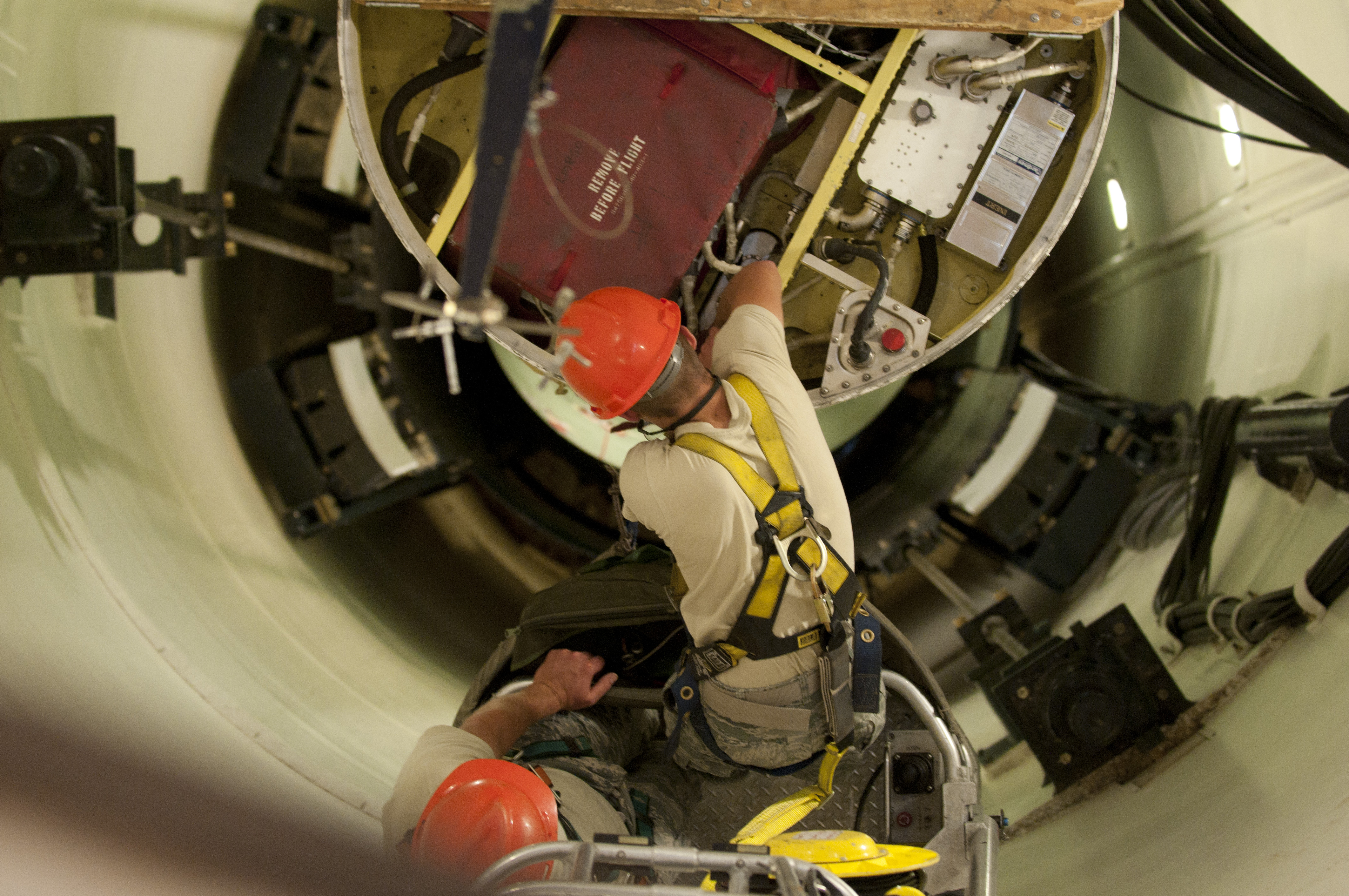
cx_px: 680
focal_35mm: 106
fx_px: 3967
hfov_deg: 19.3
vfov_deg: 12.9
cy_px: 446
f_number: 3.5
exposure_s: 1/15
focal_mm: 70
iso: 1000
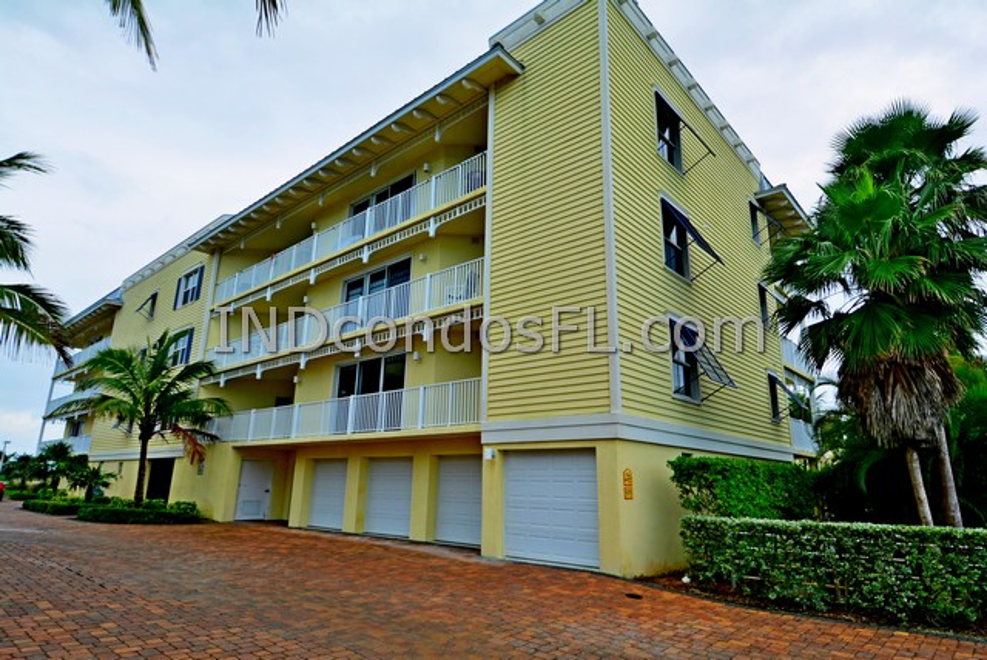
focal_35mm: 20
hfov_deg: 85.4
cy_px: 330
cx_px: 494
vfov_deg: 63.3
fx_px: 535
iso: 100
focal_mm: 13
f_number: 7.1
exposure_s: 1/200
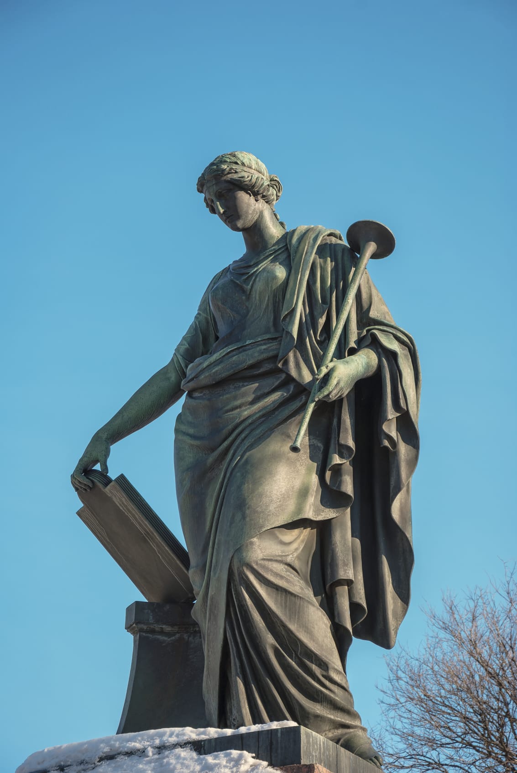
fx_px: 2256
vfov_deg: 19.4
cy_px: 386
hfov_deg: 13.1
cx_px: 258
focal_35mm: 105
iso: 100
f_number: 8
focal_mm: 70
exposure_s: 1/125
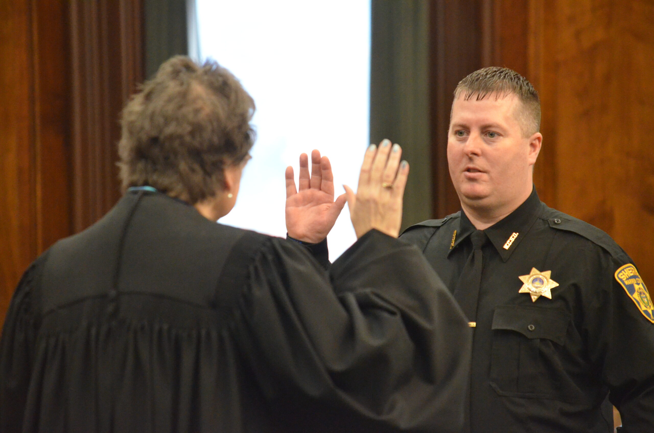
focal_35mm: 248
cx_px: 327
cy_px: 216
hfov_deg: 8.3
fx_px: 4487
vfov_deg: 5.5
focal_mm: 165
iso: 5000
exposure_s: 1/50
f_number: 5
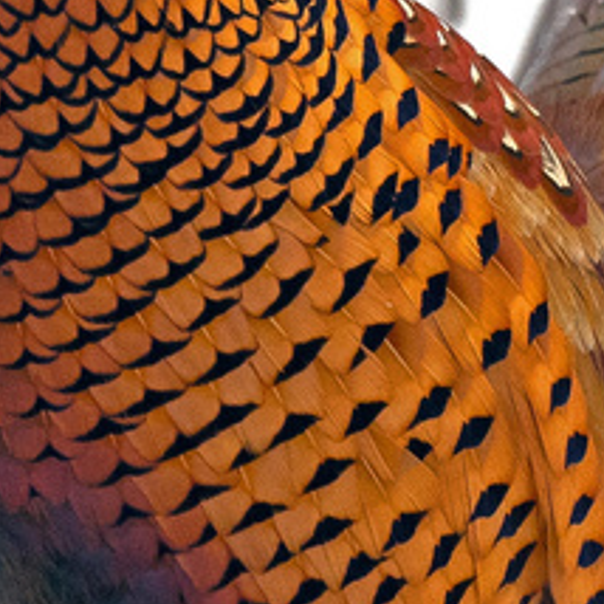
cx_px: 517
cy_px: -6
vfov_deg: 0.4
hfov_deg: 0.4
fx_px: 95151
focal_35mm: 4820
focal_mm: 500
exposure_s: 1/1600
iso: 560
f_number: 5.6
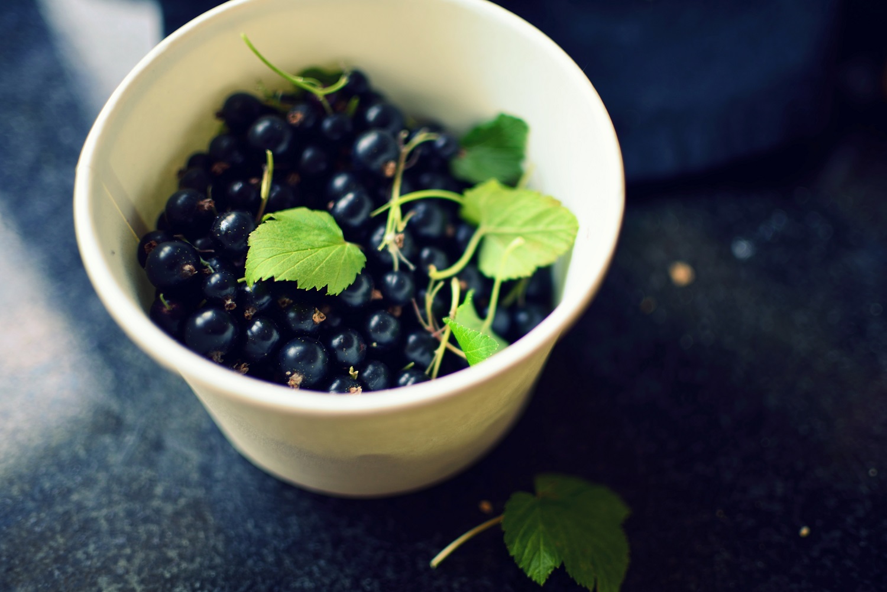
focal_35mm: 35
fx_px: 863
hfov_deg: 54.4
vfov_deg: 37.9
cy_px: 296
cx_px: 444
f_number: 1.8
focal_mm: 35
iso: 125
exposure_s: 1/40
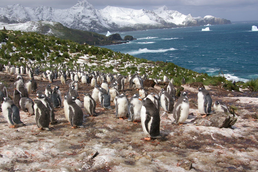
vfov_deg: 34.2
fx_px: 279
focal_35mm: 39
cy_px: 86
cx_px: 129
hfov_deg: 49.6
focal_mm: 26
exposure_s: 1/500
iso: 200
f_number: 9.5
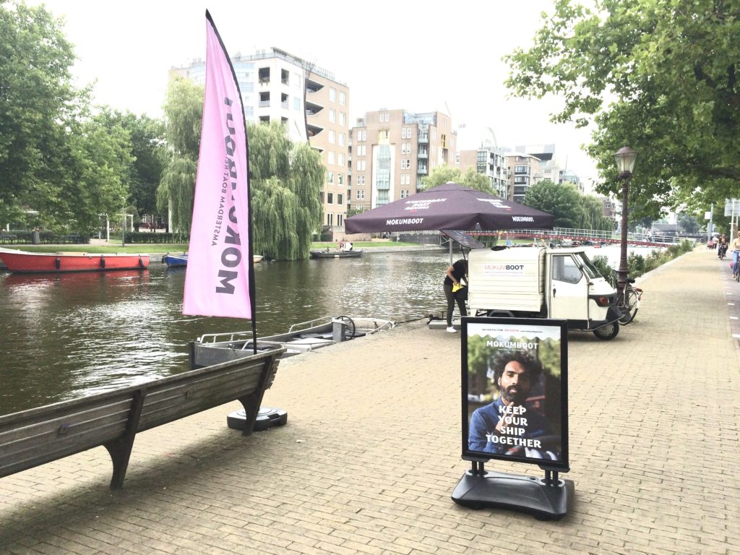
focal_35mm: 29
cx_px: 370
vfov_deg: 48.2
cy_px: 278
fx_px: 620
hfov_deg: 61.7
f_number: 2.2
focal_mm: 4.15
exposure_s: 1/933
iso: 32
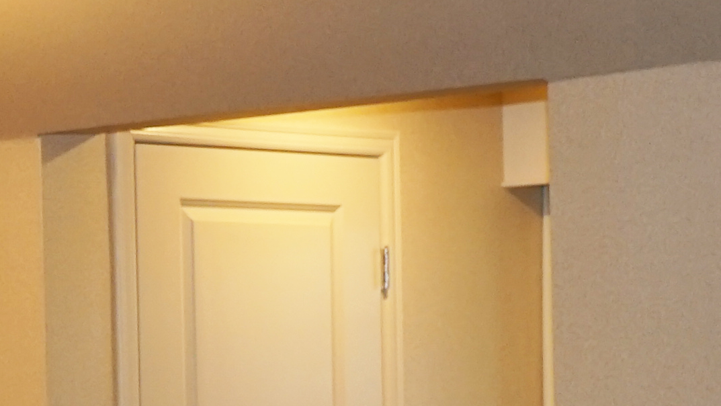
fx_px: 3136
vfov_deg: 7.3
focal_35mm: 164
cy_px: 530
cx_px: -160
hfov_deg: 12.8
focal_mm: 28
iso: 800
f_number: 3.5
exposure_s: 1/160
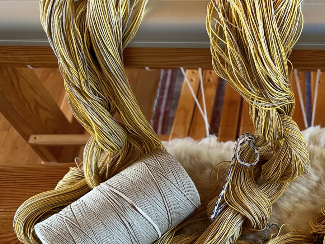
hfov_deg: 34.9
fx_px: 479
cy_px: 171
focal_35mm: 51
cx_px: 303
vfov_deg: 28.3
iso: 160
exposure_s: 1/60
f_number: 1.5
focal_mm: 5.7
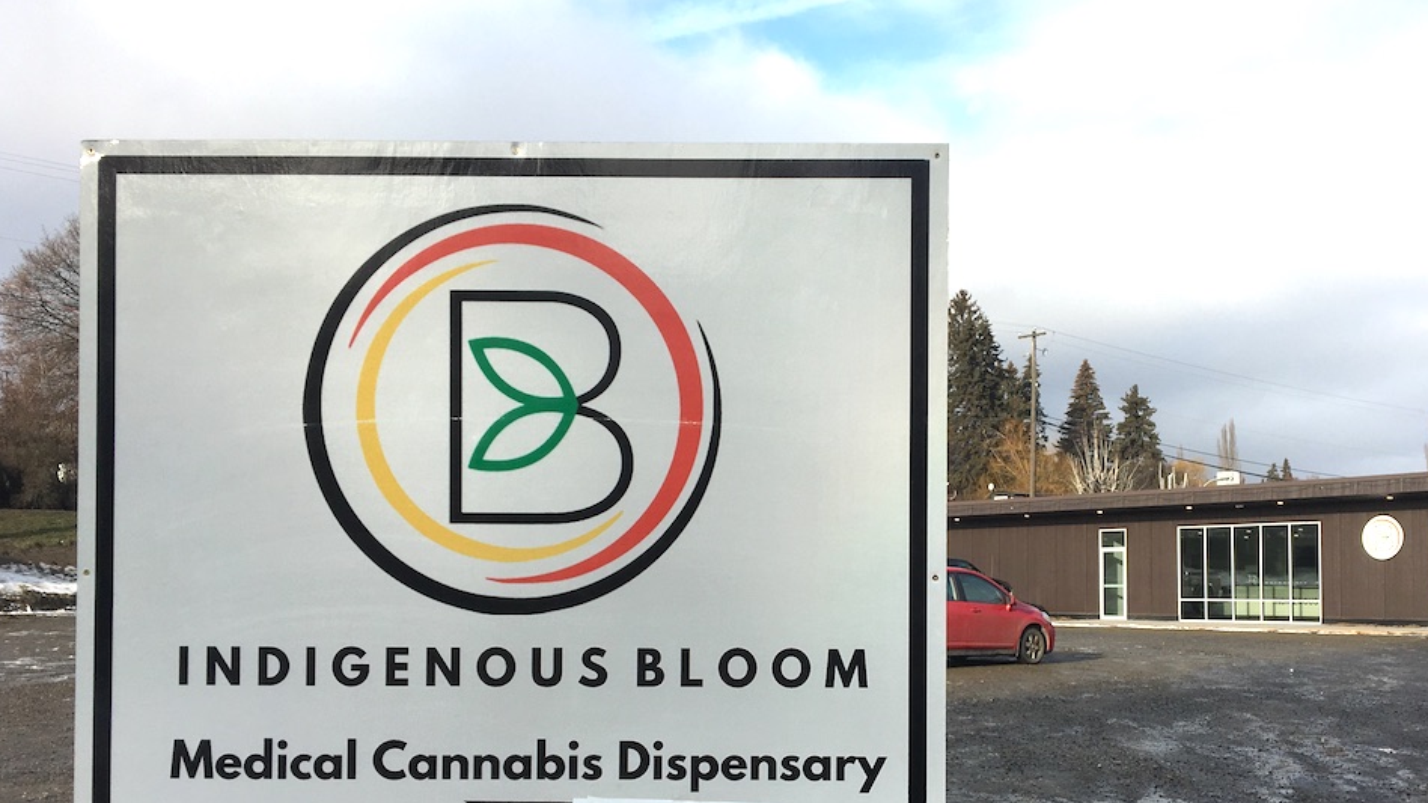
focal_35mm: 40
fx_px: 1514
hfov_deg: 50.2
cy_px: 556
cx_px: 854
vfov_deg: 29.4
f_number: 2.2
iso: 25
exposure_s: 1/1374
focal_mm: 4.15
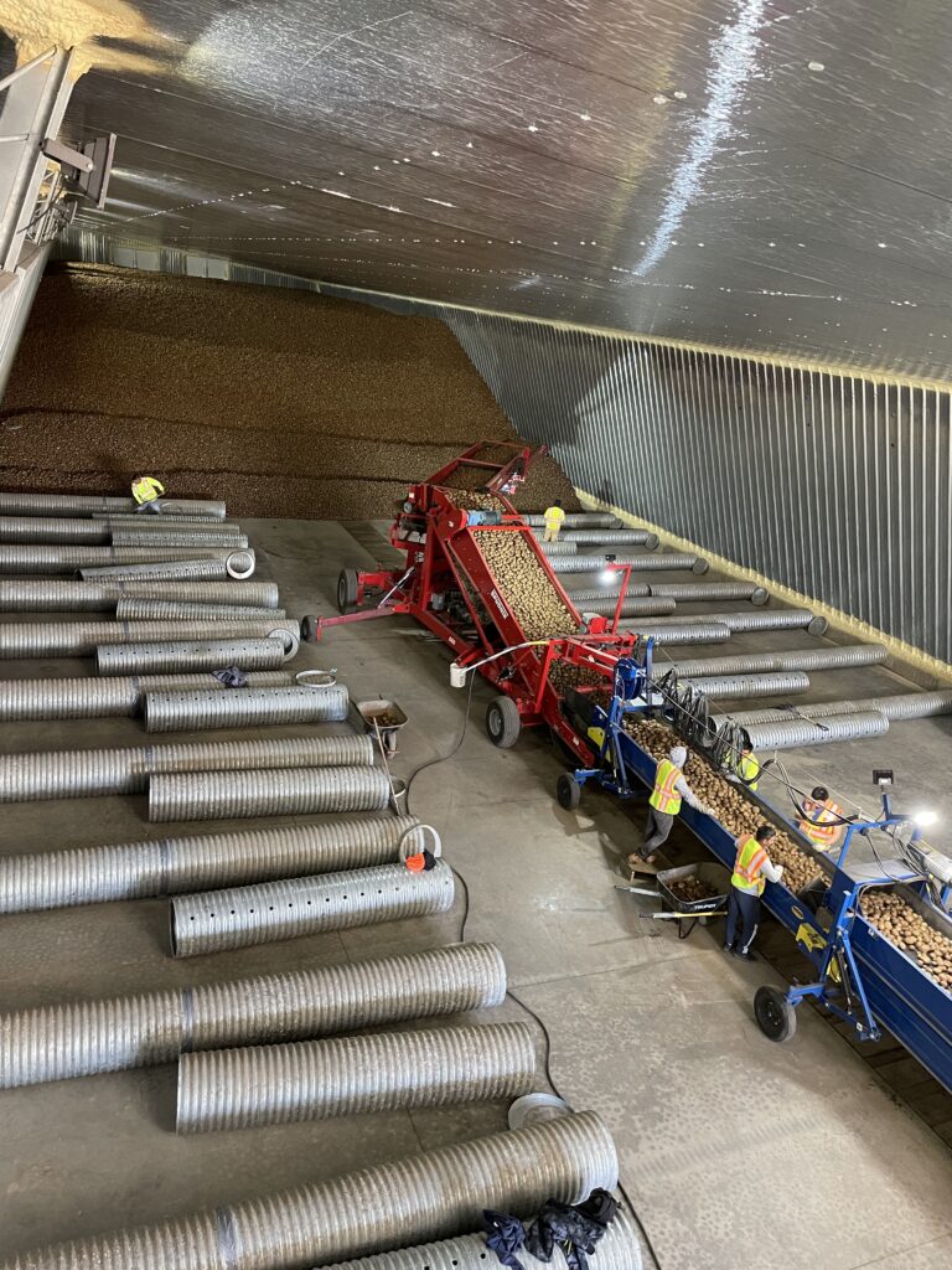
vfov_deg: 67.3
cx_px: 476
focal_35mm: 26
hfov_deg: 53.1
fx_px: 953
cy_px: 635
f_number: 1.6
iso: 320
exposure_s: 1/60
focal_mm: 4.2
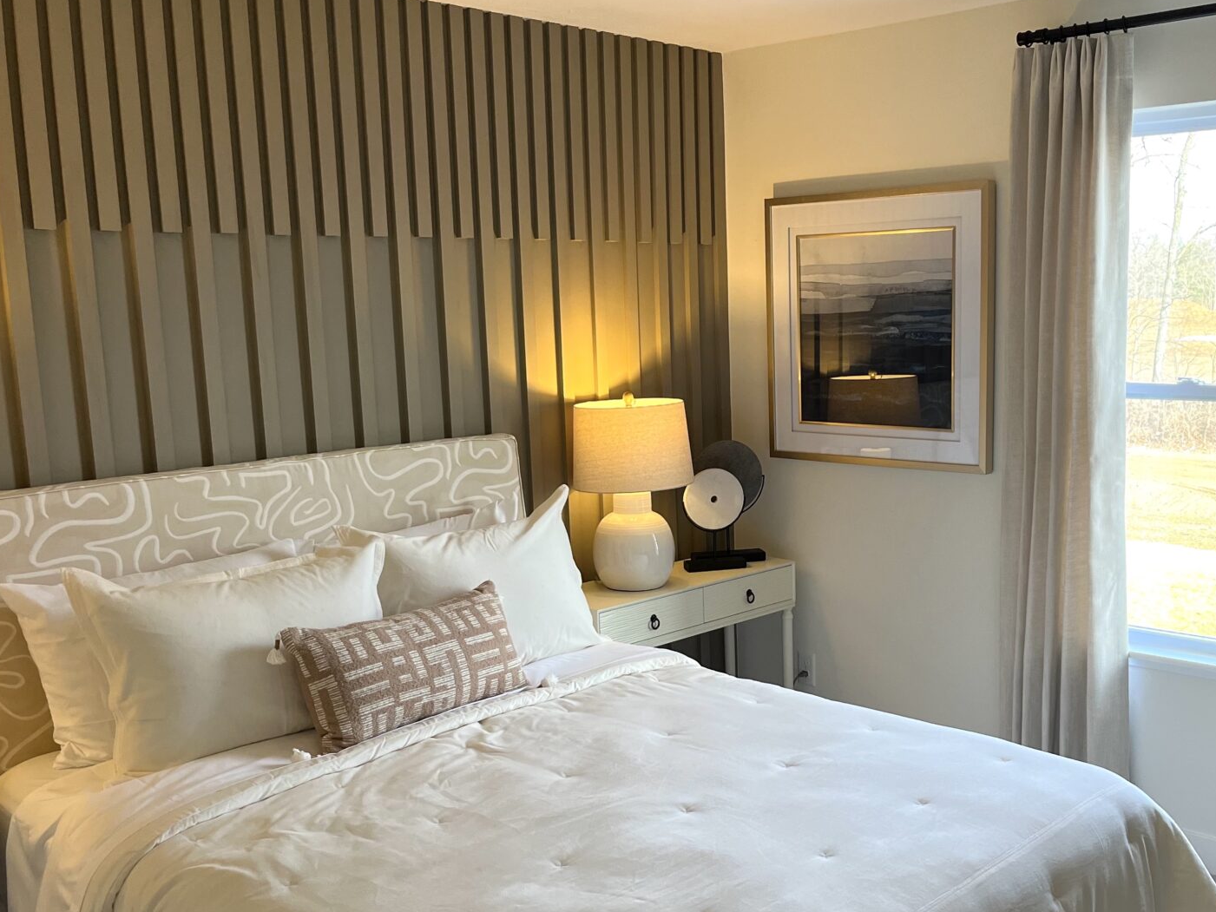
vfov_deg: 37.7
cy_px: 516
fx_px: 1335
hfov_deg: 48.5
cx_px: 757
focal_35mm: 38
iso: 125
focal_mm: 5.1
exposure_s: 1/120
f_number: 1.6
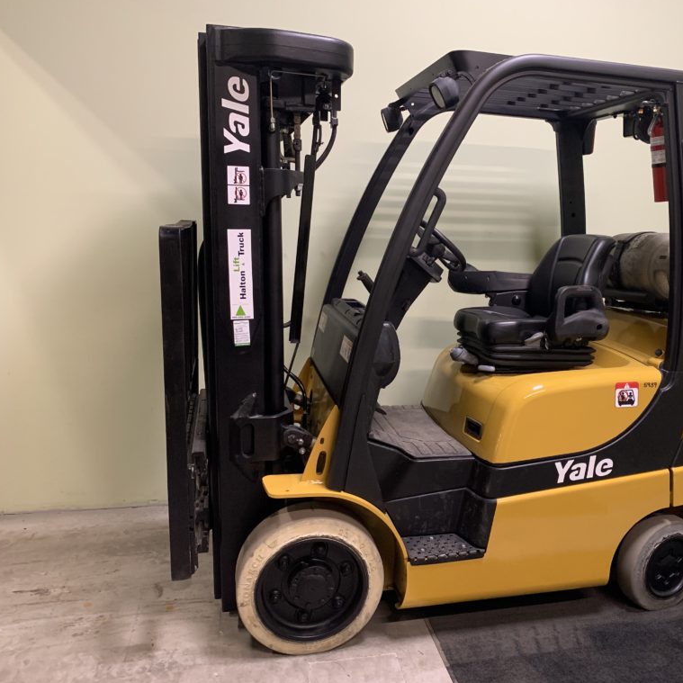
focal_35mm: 31
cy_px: 340
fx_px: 692
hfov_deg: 51.8
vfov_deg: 52.5
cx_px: 439
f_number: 1.8
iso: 250
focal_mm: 4.25
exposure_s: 1/40
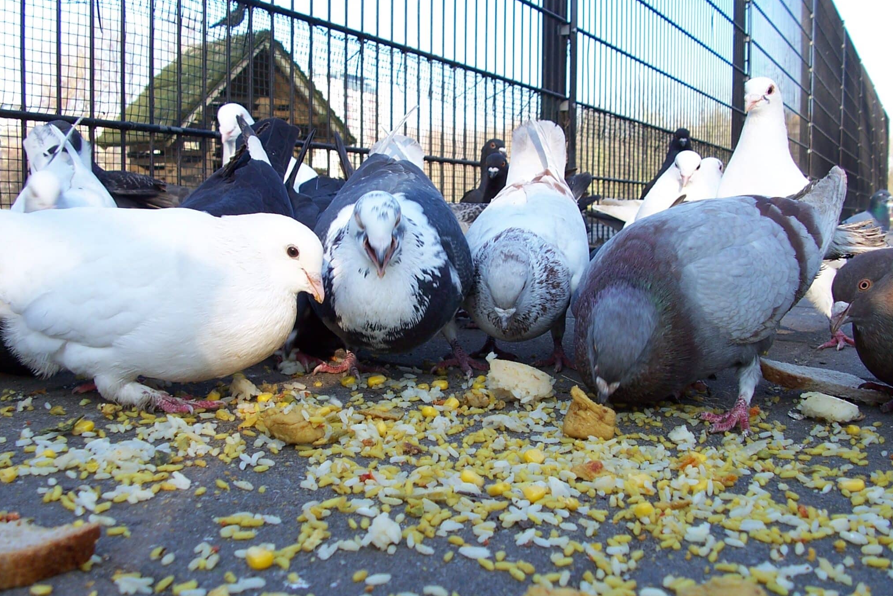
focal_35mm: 37
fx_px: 918
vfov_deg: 35.9
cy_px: 299
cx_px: 452
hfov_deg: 51.9
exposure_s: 1/180
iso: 80
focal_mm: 6
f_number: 2.8
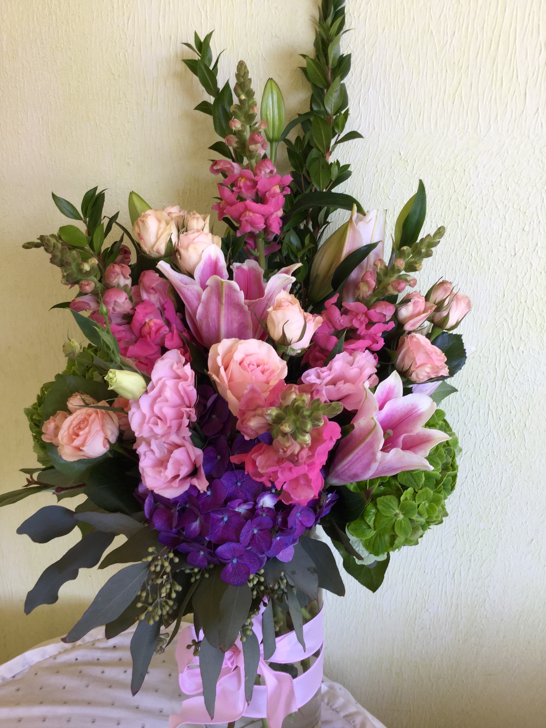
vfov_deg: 58.4
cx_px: 273
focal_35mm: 31
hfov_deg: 45.4
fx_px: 652
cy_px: 364
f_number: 2.4
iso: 40
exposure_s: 1/30
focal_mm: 3.3
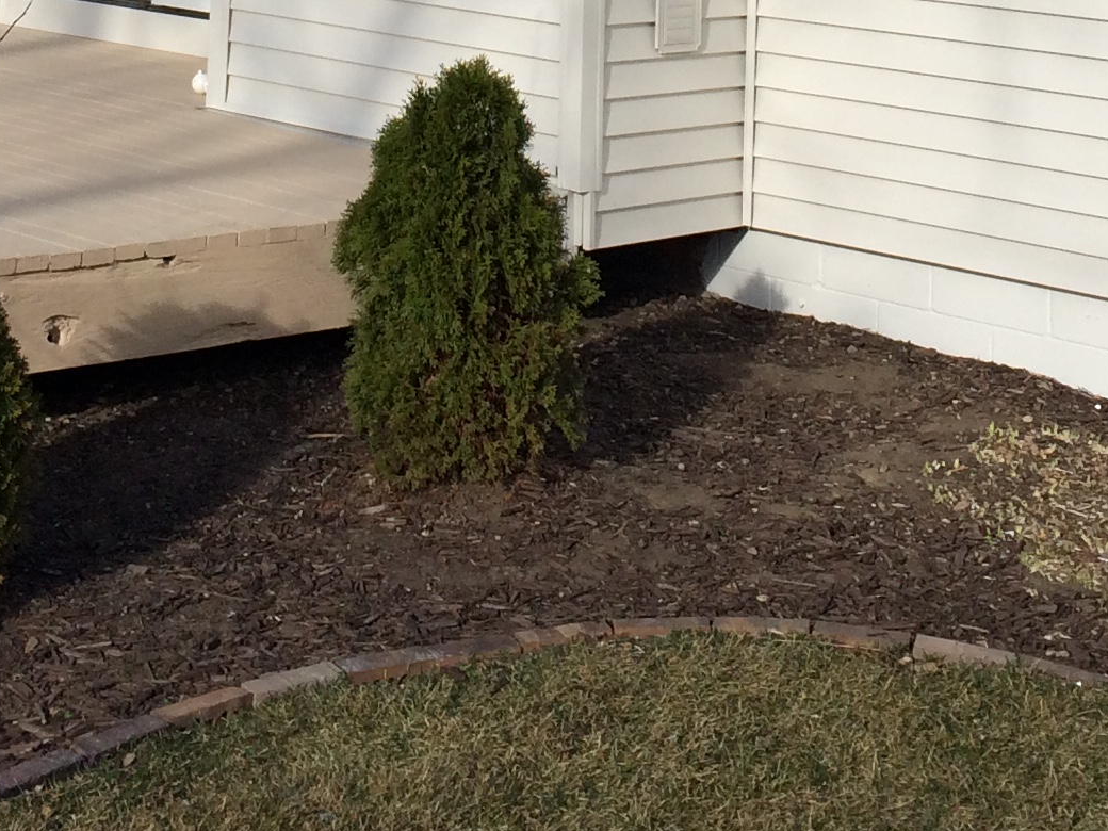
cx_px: 653
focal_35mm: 91
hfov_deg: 21.5
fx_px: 2913
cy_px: -452
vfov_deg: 15.0
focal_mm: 4.15
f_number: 2.2
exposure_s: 1/2415
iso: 32
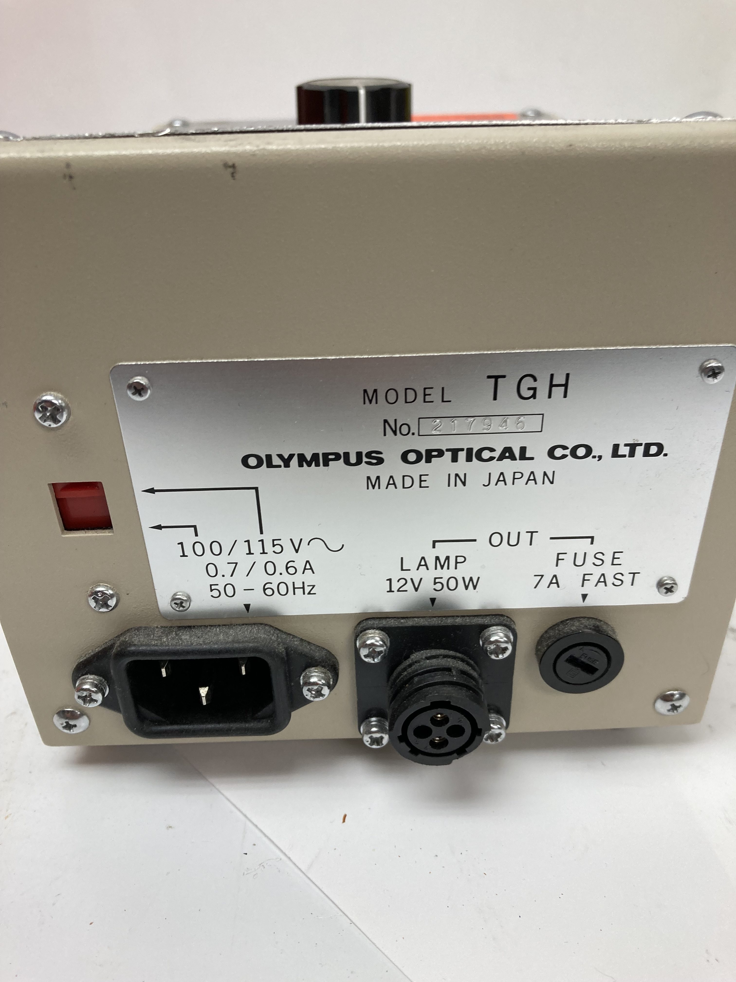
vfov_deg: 63.4
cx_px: 368
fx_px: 794
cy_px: 491
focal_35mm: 28
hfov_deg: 49.7
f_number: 1.8
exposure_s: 1/120
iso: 64
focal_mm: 3.99
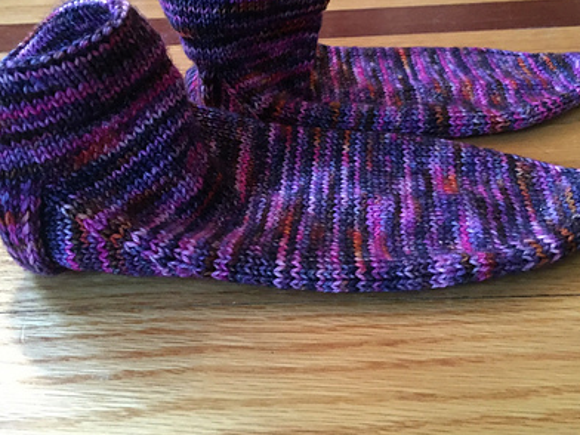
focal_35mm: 37
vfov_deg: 38.4
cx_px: 274
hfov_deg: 50.1
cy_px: 162
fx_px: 620
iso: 400
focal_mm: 4.15
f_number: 2.2
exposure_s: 1/15
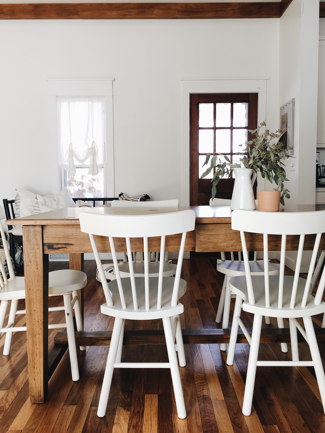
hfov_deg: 48.2
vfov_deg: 61.7
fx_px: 363
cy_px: 216
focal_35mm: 29
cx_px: 162
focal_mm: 4.15
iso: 25
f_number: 2.2
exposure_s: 1/60
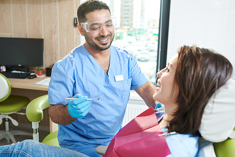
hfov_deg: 53.1
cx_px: 115
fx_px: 235
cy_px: 78
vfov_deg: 36.9
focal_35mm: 36
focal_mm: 35
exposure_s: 1/160
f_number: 3.5
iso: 800
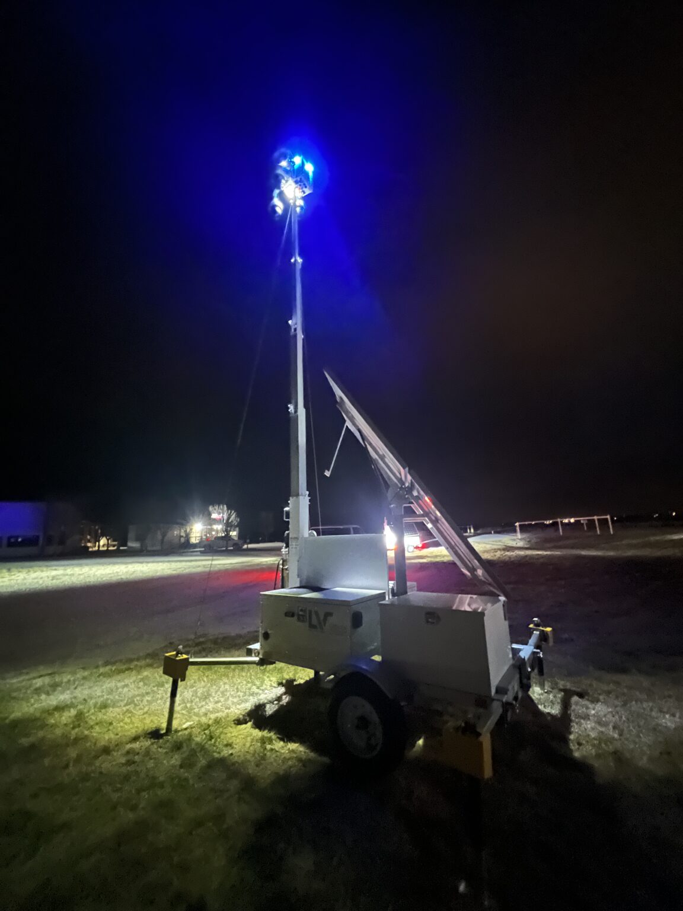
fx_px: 342
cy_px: 456
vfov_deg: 106.2
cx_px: 342
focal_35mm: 13
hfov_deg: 89.9
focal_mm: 1.57
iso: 5000
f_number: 1.8
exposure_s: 1/4
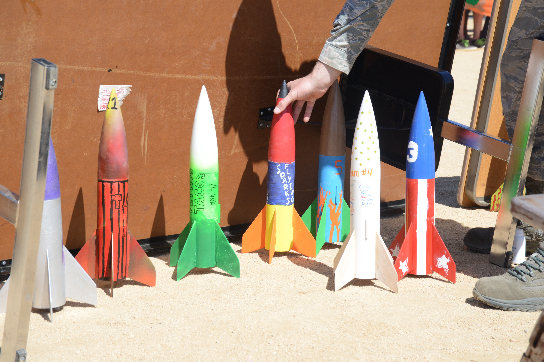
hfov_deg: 21.5
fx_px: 1435
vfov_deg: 14.4
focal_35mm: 95
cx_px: 272
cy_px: 181
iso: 1000
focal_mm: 95
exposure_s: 1/800
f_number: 14
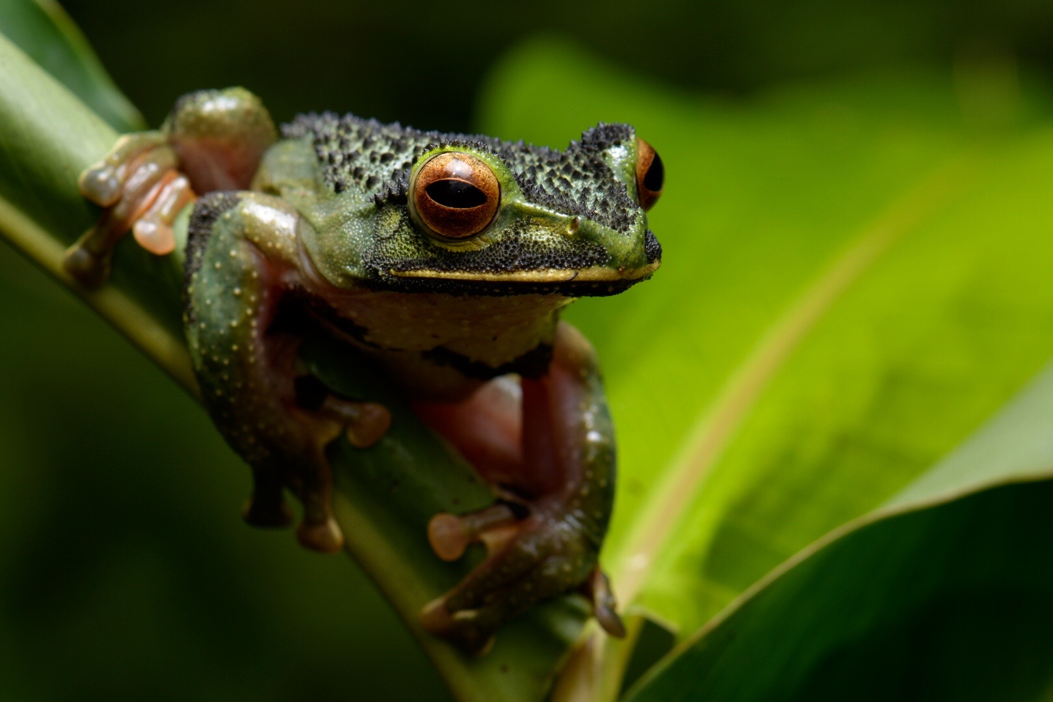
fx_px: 4592
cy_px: 351
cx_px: 526
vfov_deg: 8.7
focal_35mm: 157
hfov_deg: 13.1
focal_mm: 105
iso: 100
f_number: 10
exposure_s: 1/200
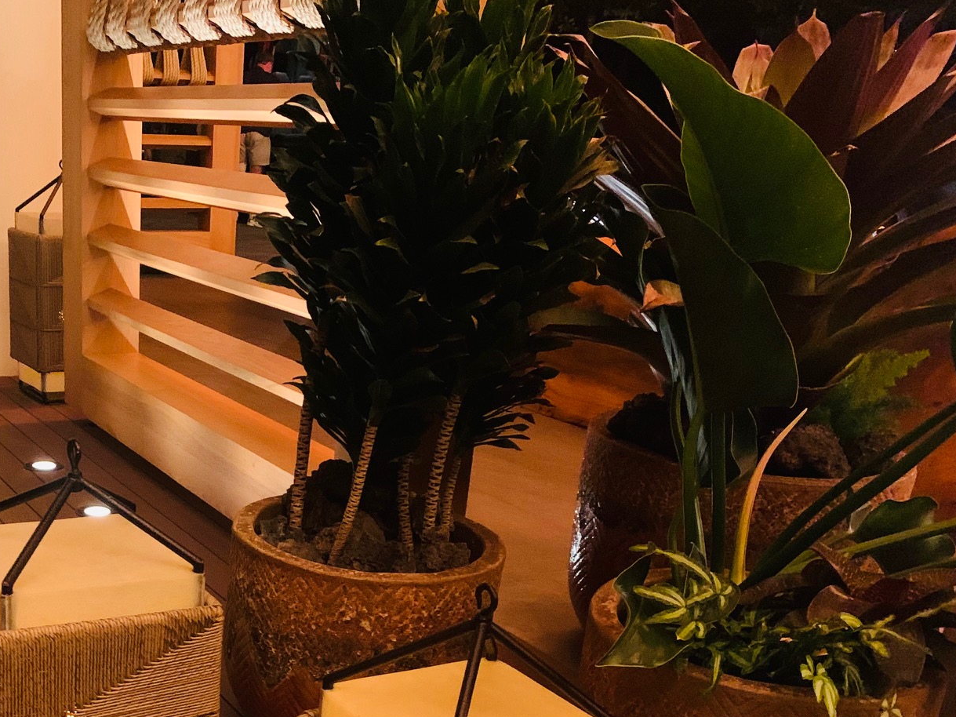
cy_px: 579
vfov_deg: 32.6
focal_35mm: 43
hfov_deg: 41.7
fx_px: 1187
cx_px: 177
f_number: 1.8
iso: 640
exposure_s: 1/20
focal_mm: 4.25
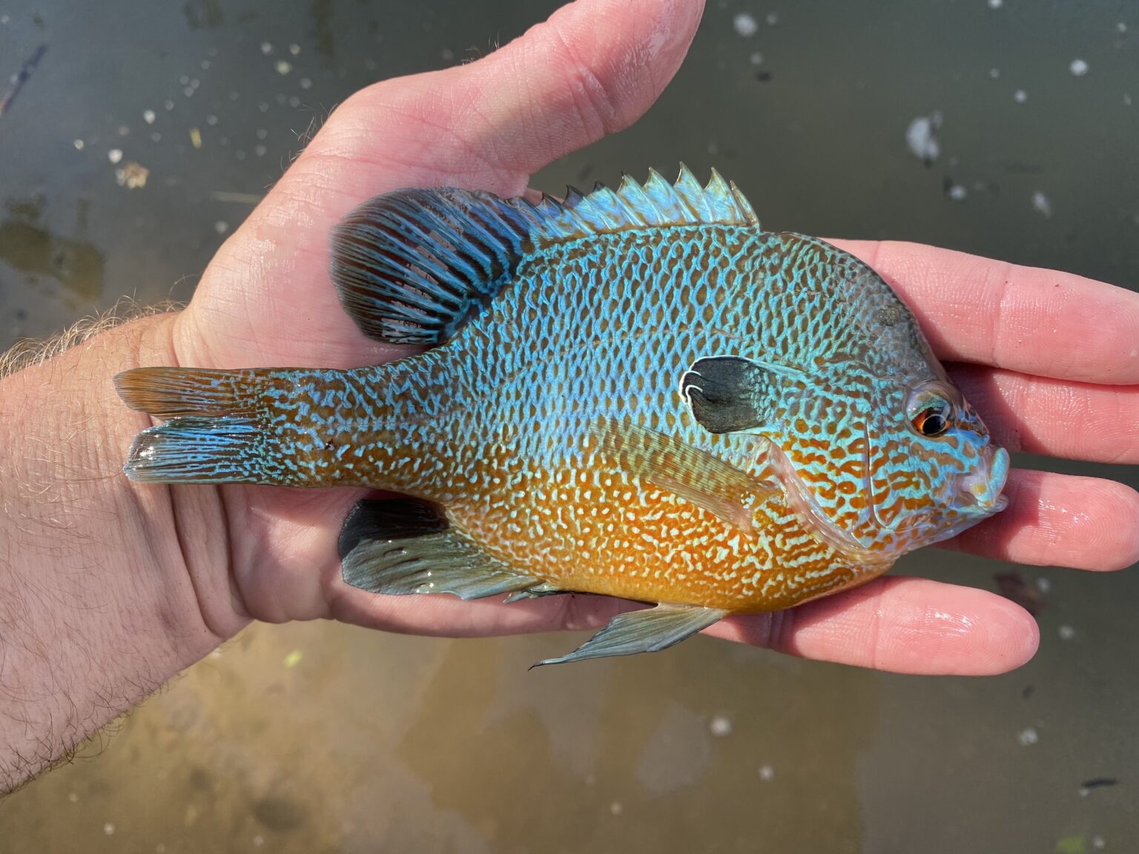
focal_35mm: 26
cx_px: 570
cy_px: 427
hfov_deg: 67.3
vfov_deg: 53.1
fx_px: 856
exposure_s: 1/747
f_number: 1.8
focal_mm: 4.25
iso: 32
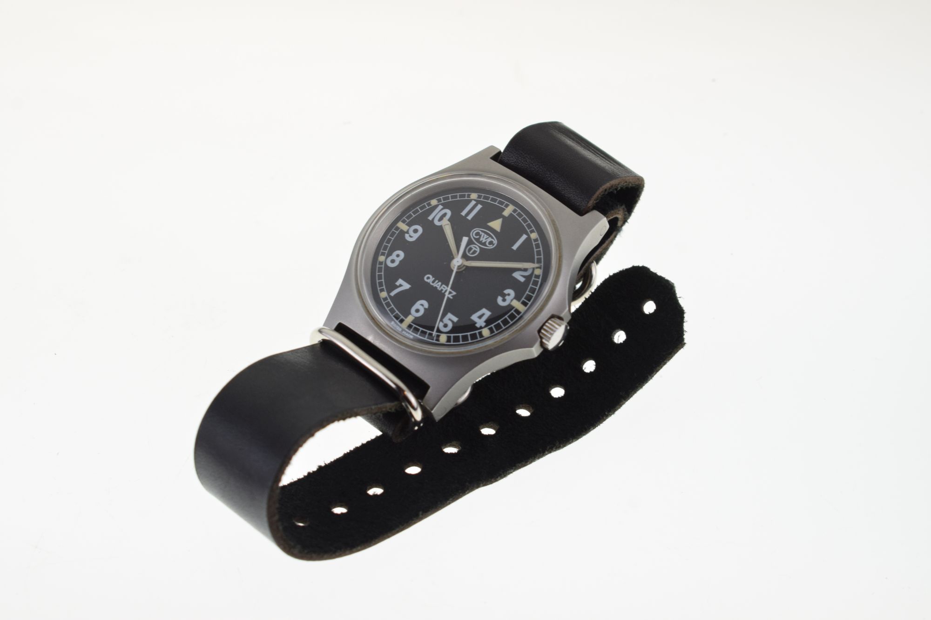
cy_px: 310
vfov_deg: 16.6
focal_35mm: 82
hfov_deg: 24.6
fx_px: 2133
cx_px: 466
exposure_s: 1/125
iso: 400
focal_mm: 55
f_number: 9
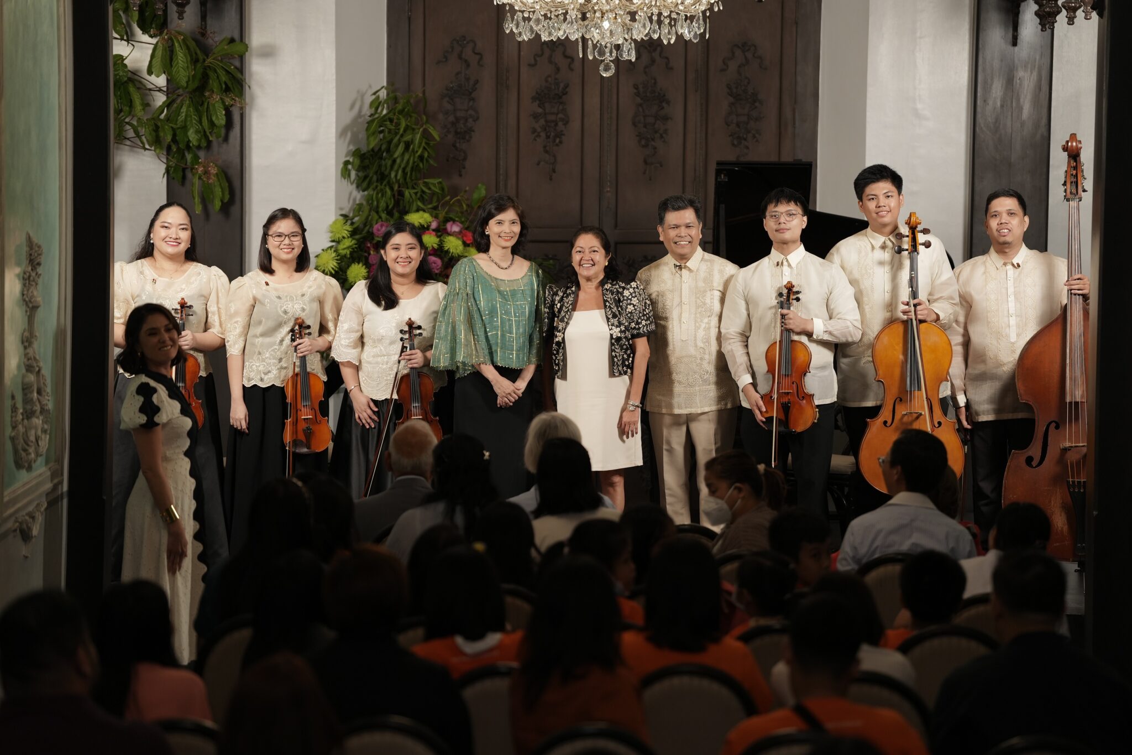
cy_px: 378
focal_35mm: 135
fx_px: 4244
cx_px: 566
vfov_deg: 10.2
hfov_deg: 15.2
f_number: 2.8
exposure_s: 1/125
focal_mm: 135
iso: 640
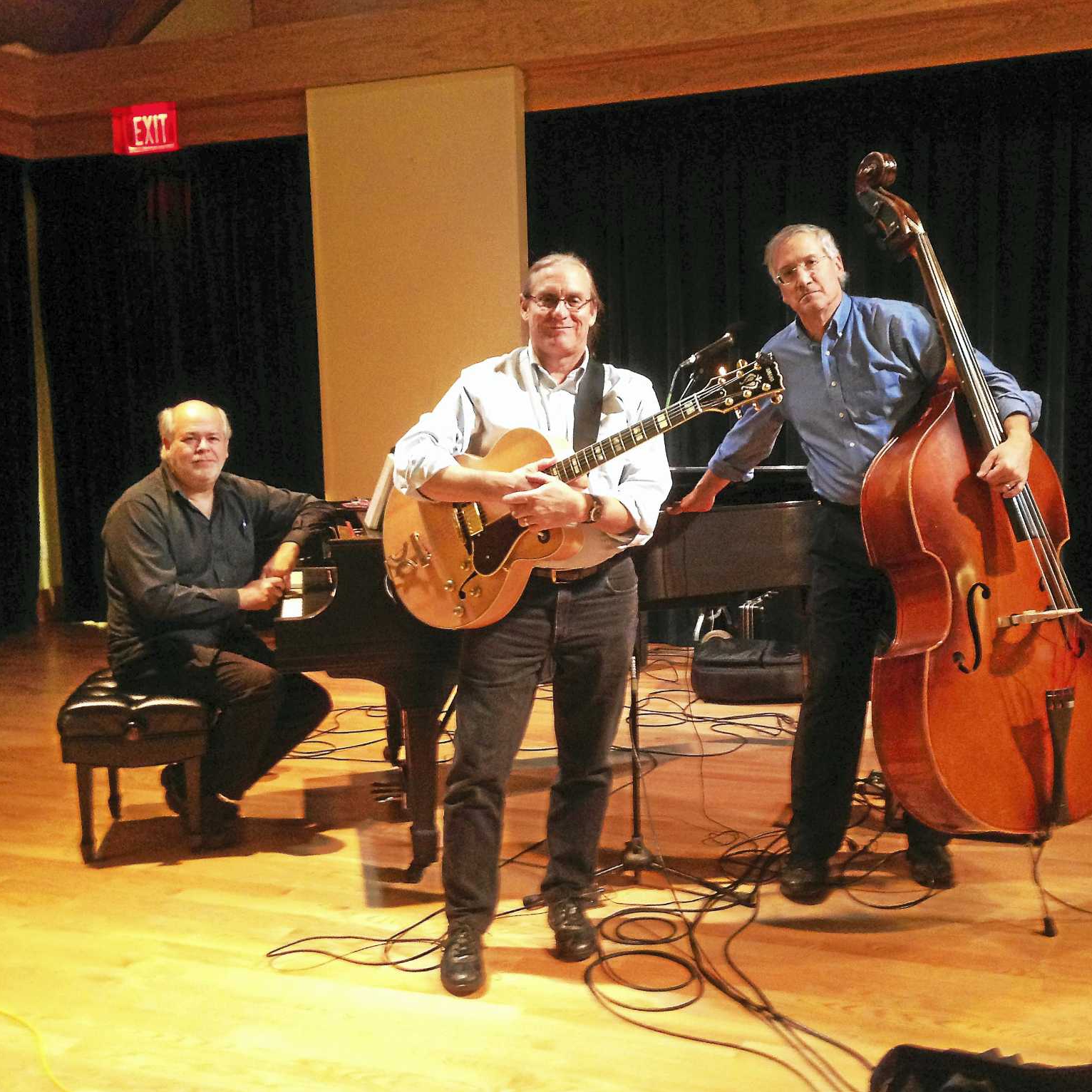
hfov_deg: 42.8
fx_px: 1392
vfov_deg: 42.8
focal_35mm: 39
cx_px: 601
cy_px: 546
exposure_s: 1/20
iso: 400
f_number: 2.4
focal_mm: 4.12
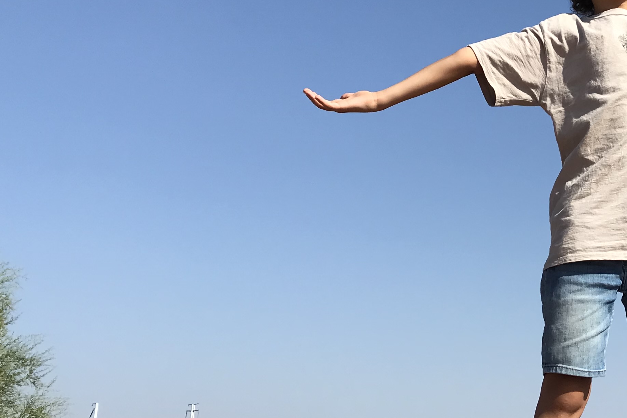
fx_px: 1114
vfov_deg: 20.9
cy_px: 70
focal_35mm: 64
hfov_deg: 29.3
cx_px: 629
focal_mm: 3.99
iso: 20
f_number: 1.8
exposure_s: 1/3096
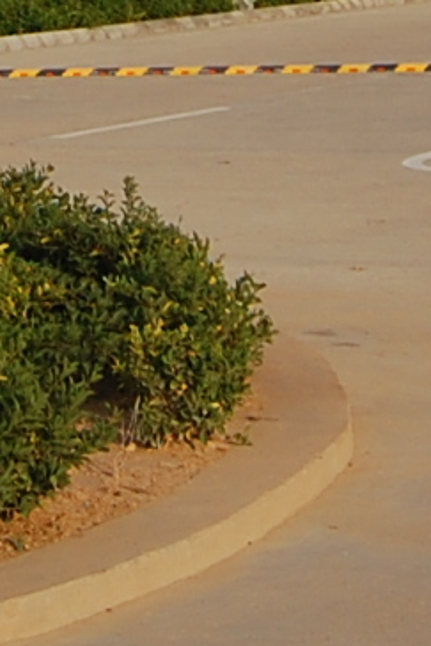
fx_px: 3660
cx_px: -128
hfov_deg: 6.7
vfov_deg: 9.6
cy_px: -484
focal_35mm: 204
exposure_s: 1/800
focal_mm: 22
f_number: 6.3
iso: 200
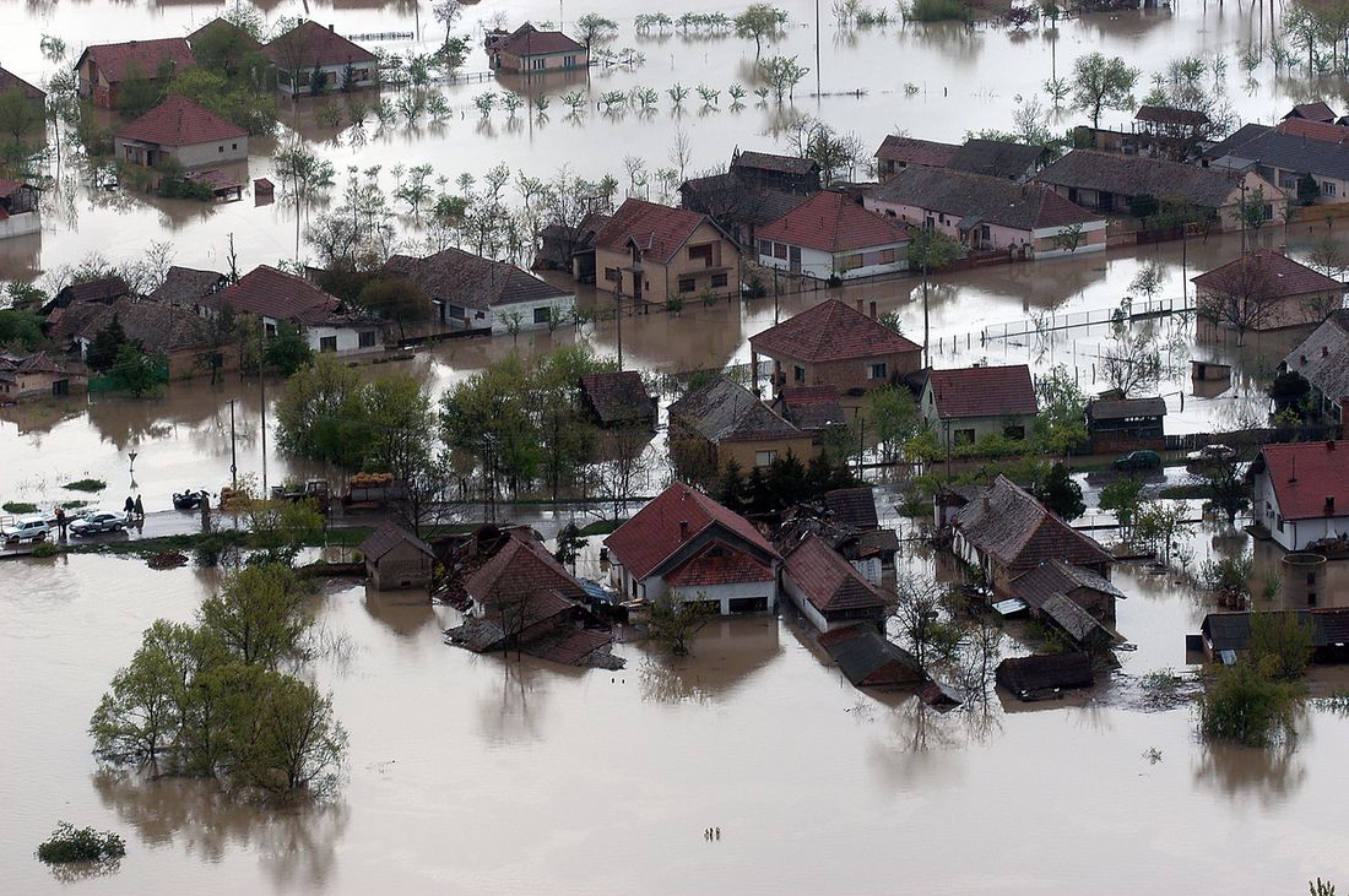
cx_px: 674
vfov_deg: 7.6
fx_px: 6738
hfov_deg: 11.4
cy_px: 448
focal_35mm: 180
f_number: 6.3
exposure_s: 1/250
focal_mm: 120
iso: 200
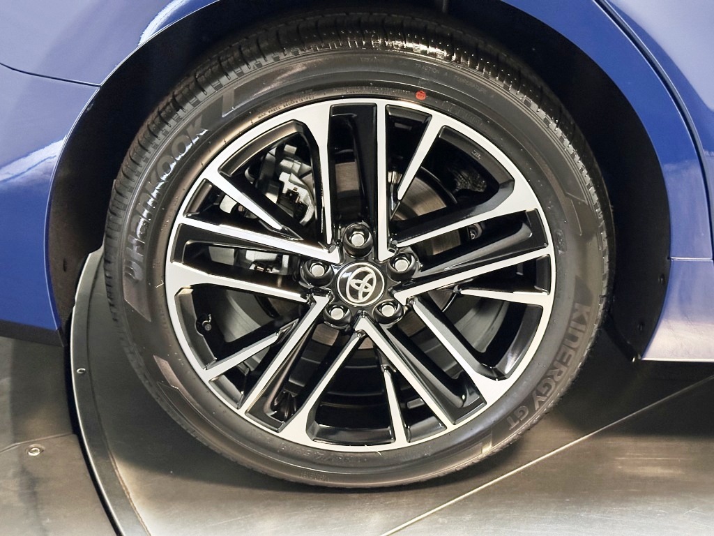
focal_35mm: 48
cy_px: 268
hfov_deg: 39.7
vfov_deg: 30.3
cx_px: 357
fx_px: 990
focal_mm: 6.86
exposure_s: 1/30
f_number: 1.78
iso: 640
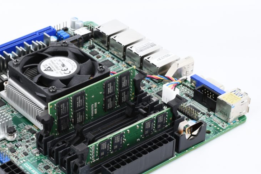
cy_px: 129
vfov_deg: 13.8
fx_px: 718
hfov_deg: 20.5
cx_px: 71
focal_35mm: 99
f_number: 18
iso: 100
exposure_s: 1/1.6
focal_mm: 40
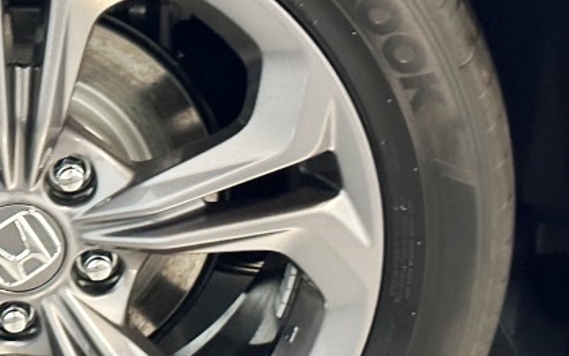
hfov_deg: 16.5
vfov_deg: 10.6
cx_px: 20
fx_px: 1924
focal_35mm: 124
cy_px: 211
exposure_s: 1/30
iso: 640
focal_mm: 6.86
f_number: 1.78
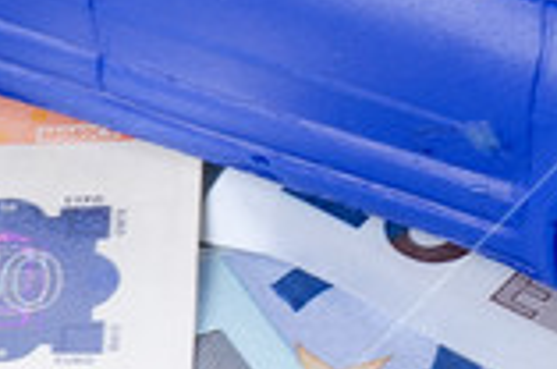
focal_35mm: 879
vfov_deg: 1.6
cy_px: -181
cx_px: 901
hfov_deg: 2.3
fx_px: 13572
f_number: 18
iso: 100
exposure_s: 1/160
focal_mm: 90
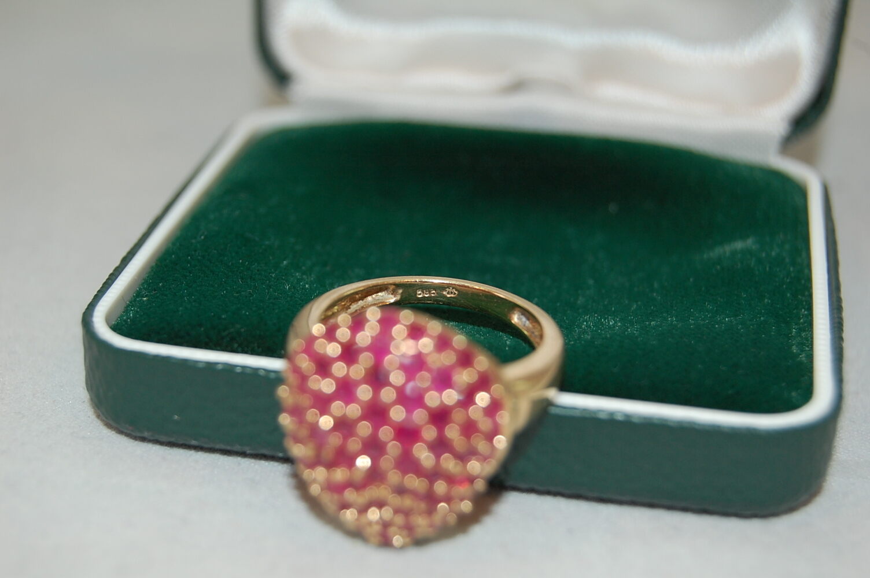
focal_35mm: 82
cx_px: 435
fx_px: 1992
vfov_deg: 16.5
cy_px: 289
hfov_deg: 24.6
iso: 400
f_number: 5.6
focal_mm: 55
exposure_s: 1/60
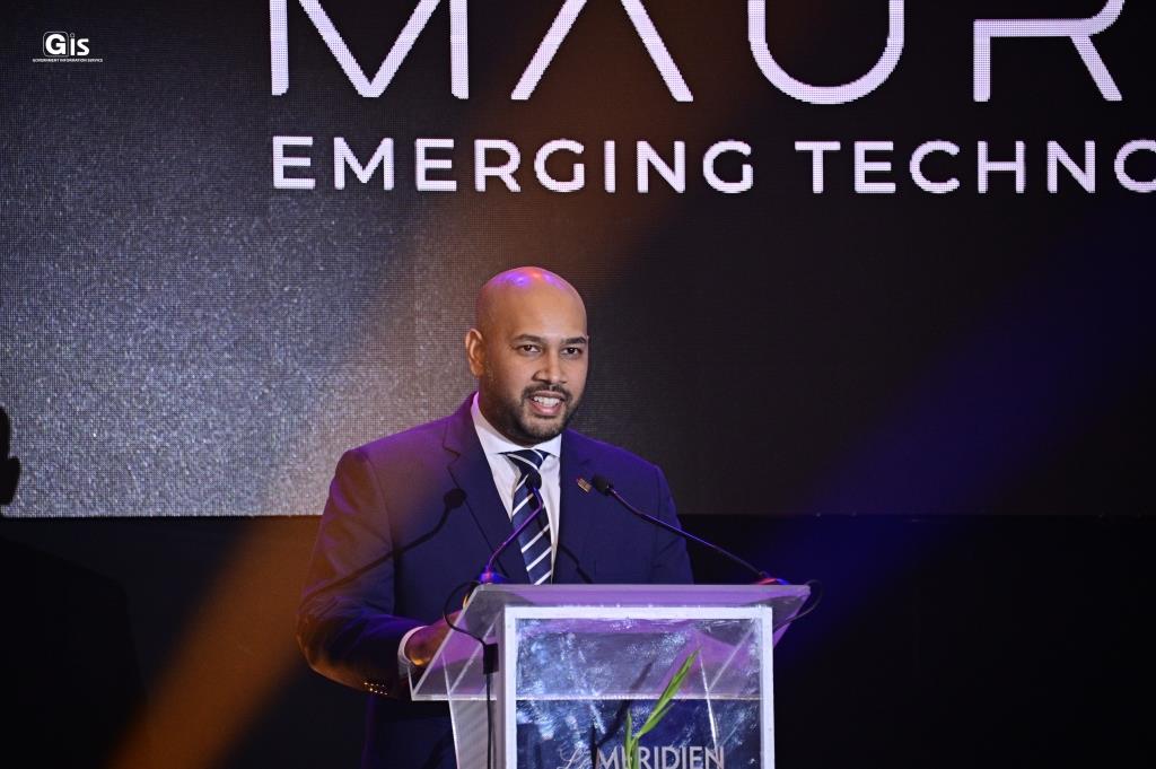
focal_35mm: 300
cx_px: 578
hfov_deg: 6.9
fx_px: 9625
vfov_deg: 4.6
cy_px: 384
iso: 1600
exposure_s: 1/200
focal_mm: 300
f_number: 5.6
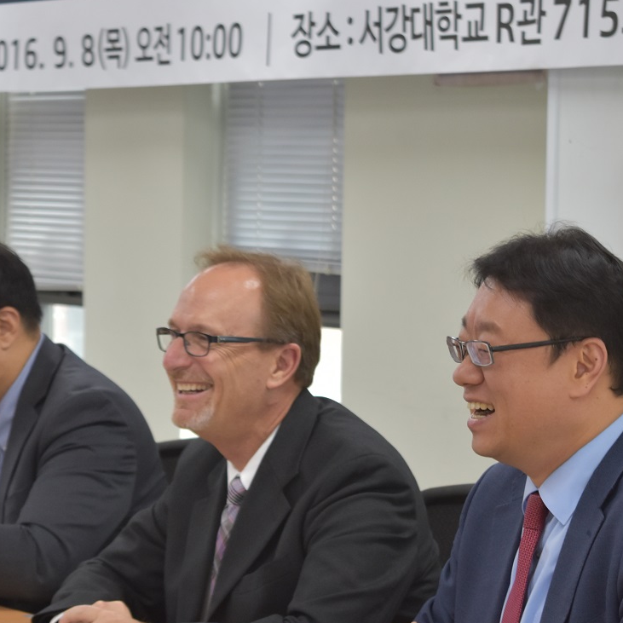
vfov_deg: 12.1
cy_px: 394
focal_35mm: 144
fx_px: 2929
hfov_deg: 12.1
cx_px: 207
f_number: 5.6
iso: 640
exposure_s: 1/60
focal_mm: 55
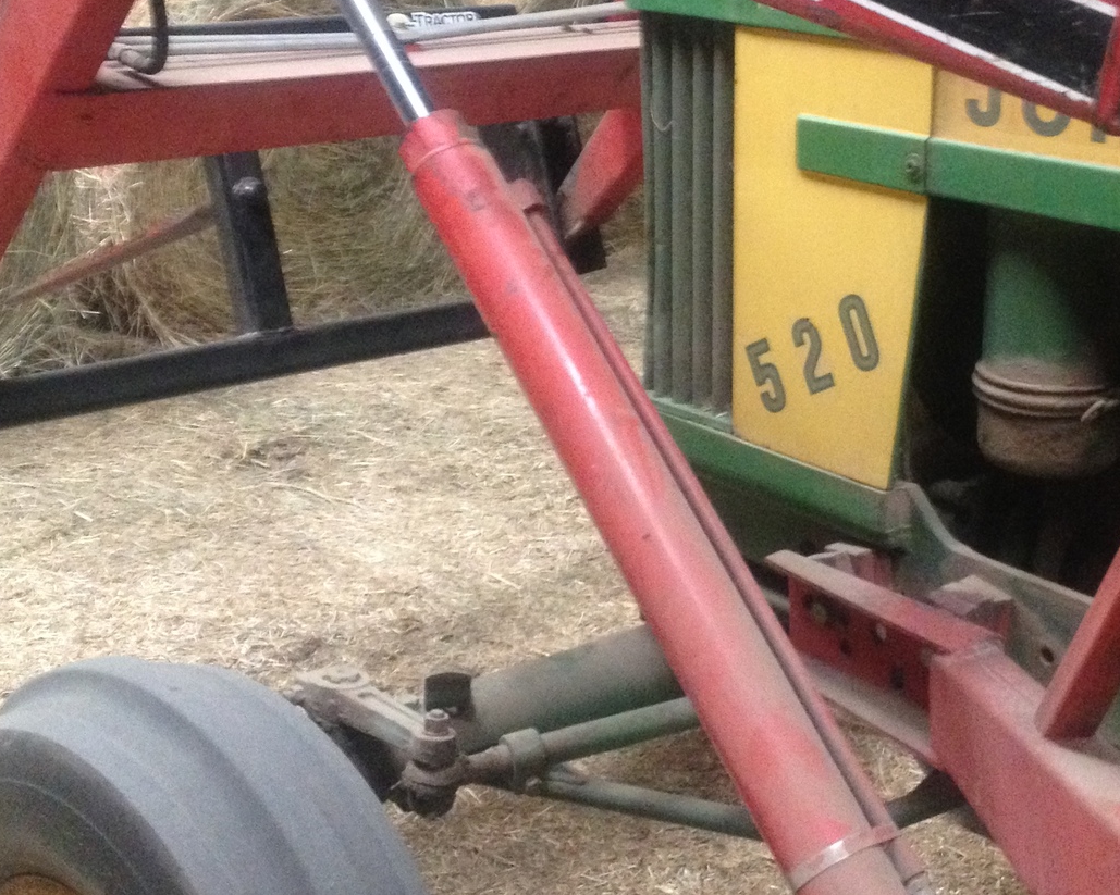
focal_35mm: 68
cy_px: 325
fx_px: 2254
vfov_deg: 22.4
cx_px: 689
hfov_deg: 27.8
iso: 400
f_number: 2.4
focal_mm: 4.28
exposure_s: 1/15
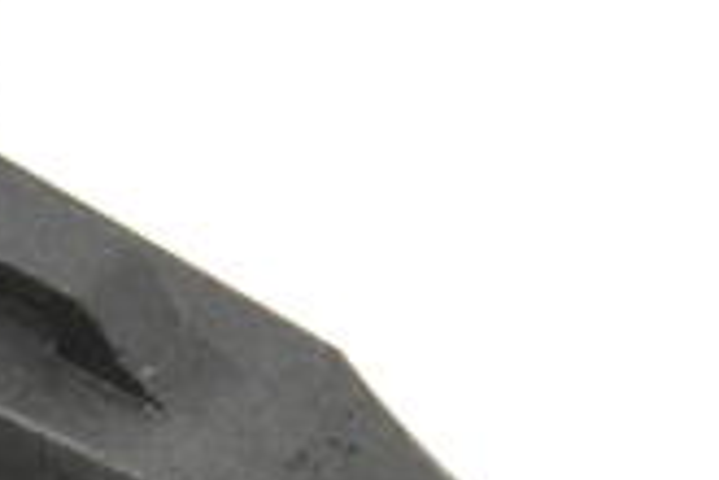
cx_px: 1116
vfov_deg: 2.7
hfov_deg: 4.0
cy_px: 349
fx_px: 10247
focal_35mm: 513
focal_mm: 55
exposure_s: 1/400
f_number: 10
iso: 6400
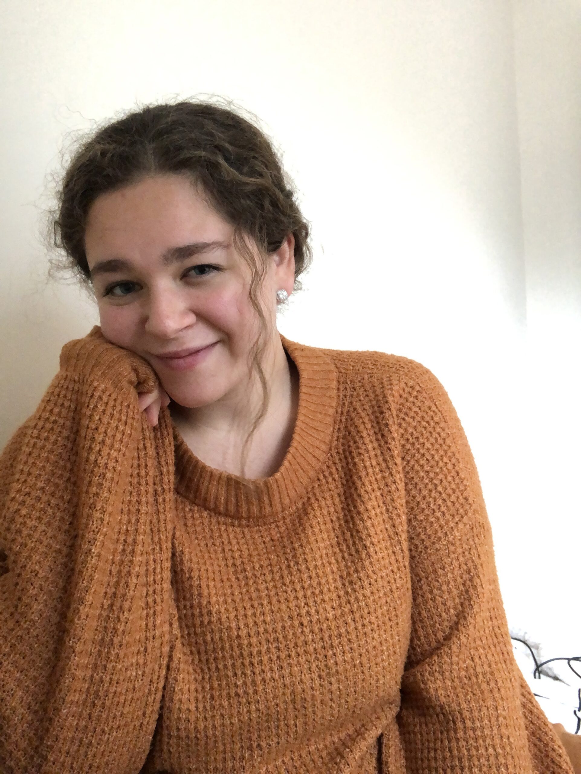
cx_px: 290
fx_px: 715
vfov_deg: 56.8
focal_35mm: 32
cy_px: 387
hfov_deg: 44.2
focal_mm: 2.87
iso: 320
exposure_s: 1/40
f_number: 2.2
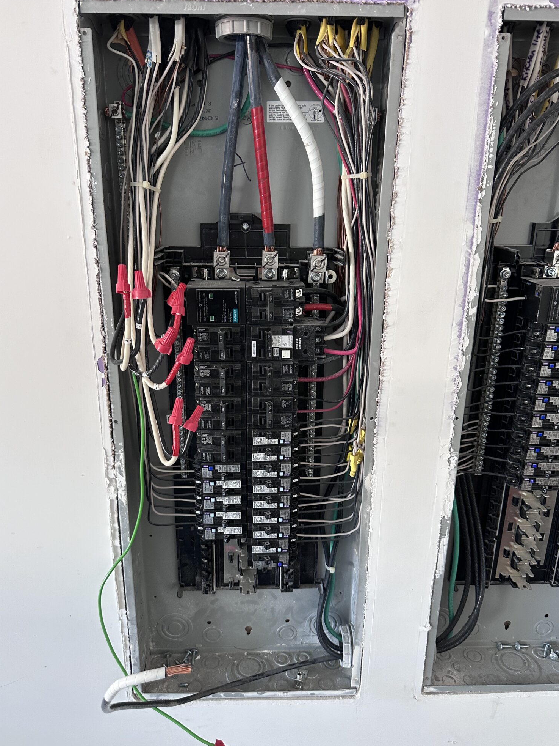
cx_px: 271
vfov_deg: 69.4
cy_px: 371
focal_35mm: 25
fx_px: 538
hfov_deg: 54.9
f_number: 1.78
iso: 250
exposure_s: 1/63
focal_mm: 6.86
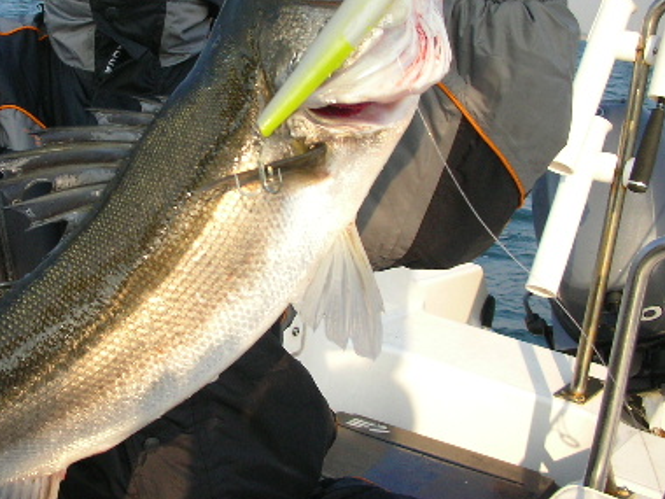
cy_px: 175
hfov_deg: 31.9
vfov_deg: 24.7
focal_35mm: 59
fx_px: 1133
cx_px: 140
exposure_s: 1/70.7
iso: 50
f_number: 8.5
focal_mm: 5.8
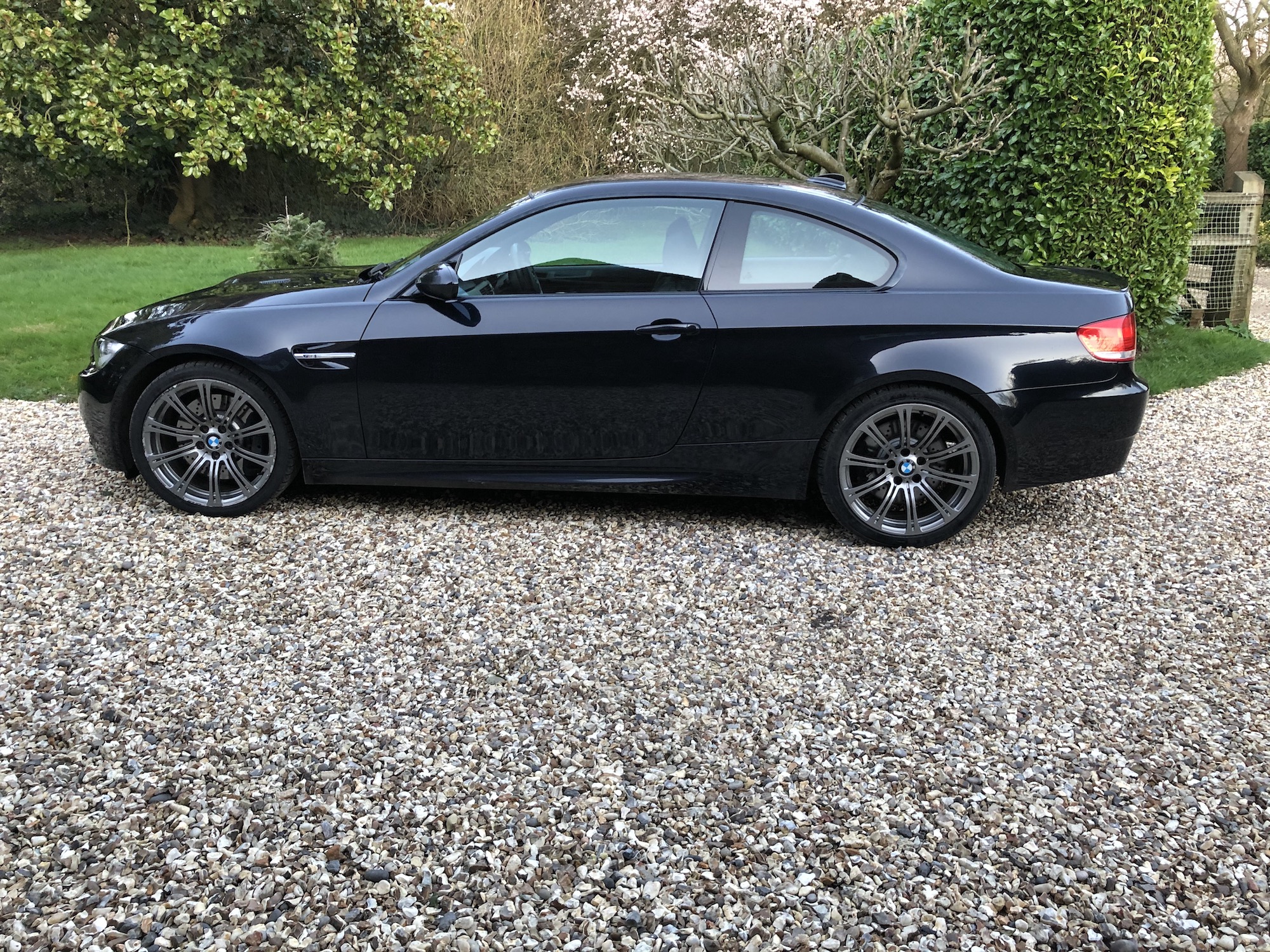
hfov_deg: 63.4
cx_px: 635
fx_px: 1027
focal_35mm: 28
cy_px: 476
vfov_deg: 49.7
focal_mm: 4
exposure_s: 1/17
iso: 40
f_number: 1.8
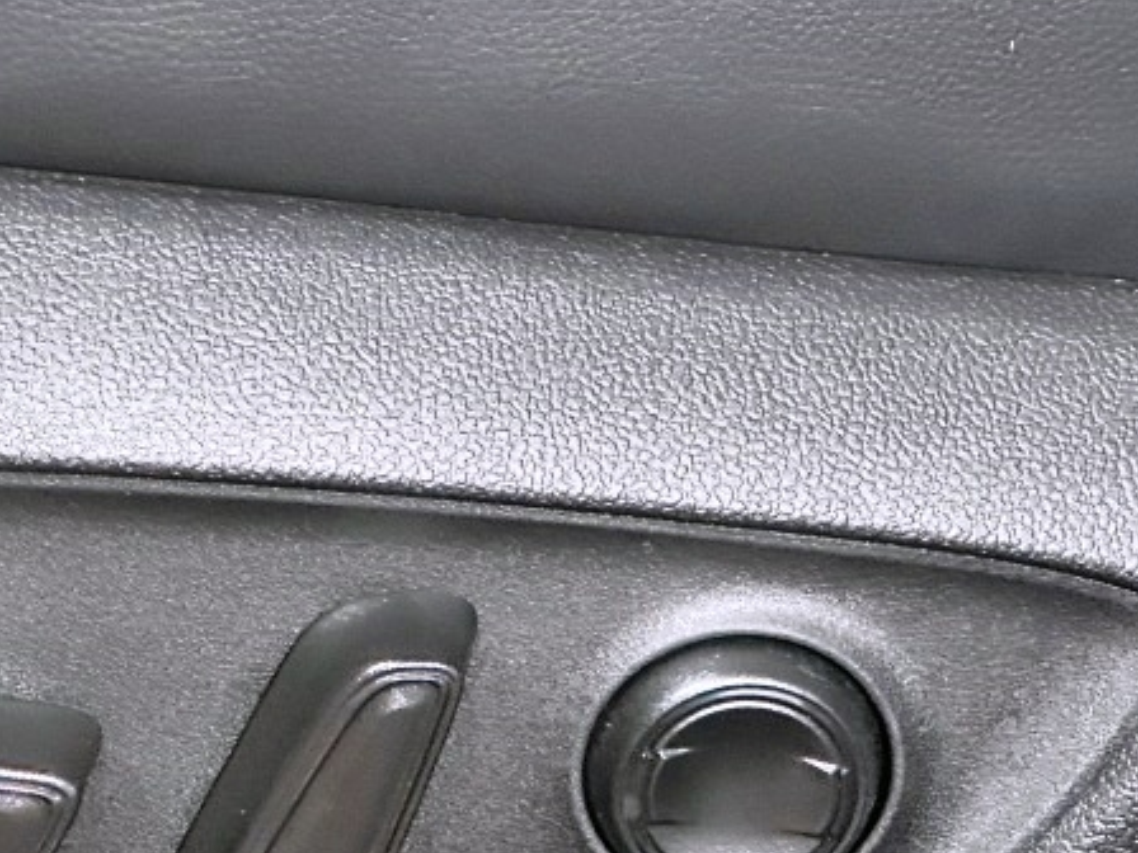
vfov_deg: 8.4
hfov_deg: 11.2
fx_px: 5786
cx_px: 119
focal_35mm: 176
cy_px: 505
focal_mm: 9
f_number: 2.8
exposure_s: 1/30
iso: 1600
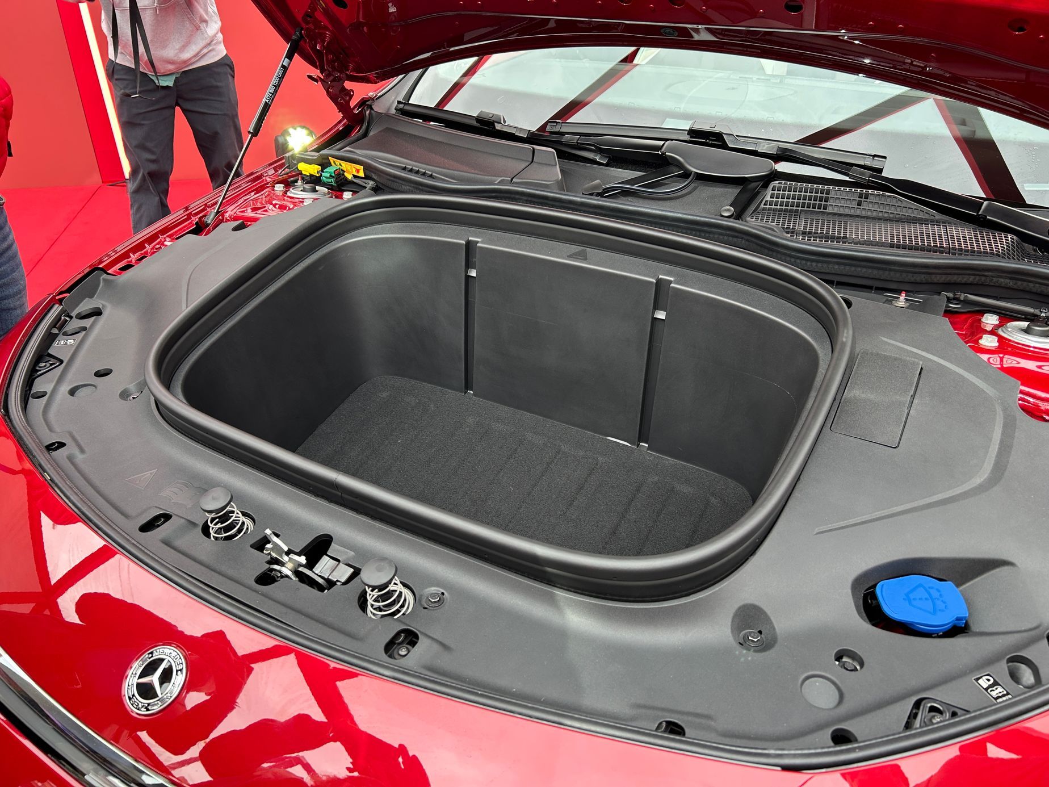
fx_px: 788
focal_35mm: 26
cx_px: 524
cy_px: 394
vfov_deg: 53.1
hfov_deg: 67.3
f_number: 1.5
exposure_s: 1/113
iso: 50
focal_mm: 5.7
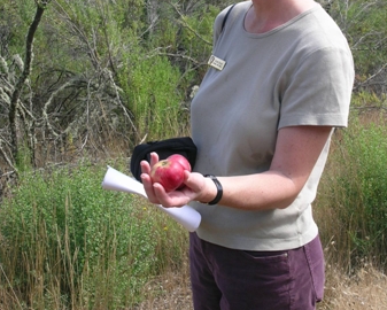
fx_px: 860
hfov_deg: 25.4
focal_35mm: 75
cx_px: 192
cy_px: 106
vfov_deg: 20.4
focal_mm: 11.8
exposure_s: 1/127
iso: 50
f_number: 5.7
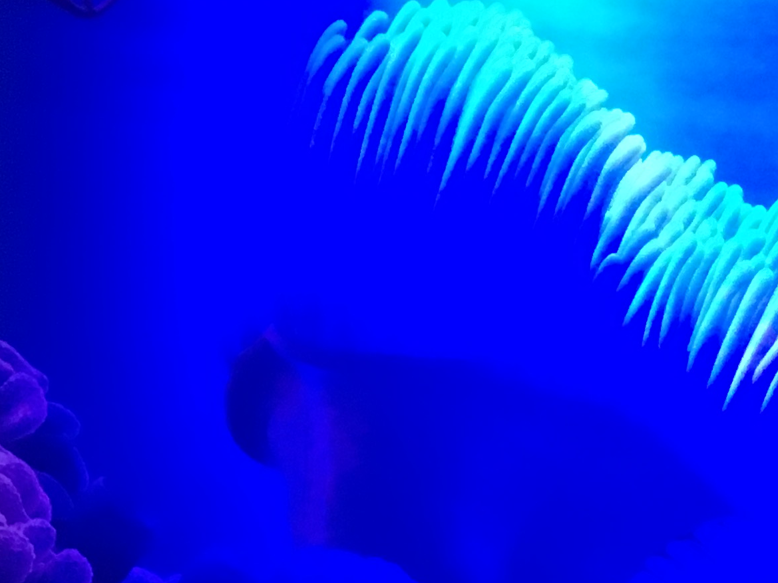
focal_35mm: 100
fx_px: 2248
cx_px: 1015
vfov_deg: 13.7
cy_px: 931
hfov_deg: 18.3
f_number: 2.2
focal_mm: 4.15
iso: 200
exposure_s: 1/30
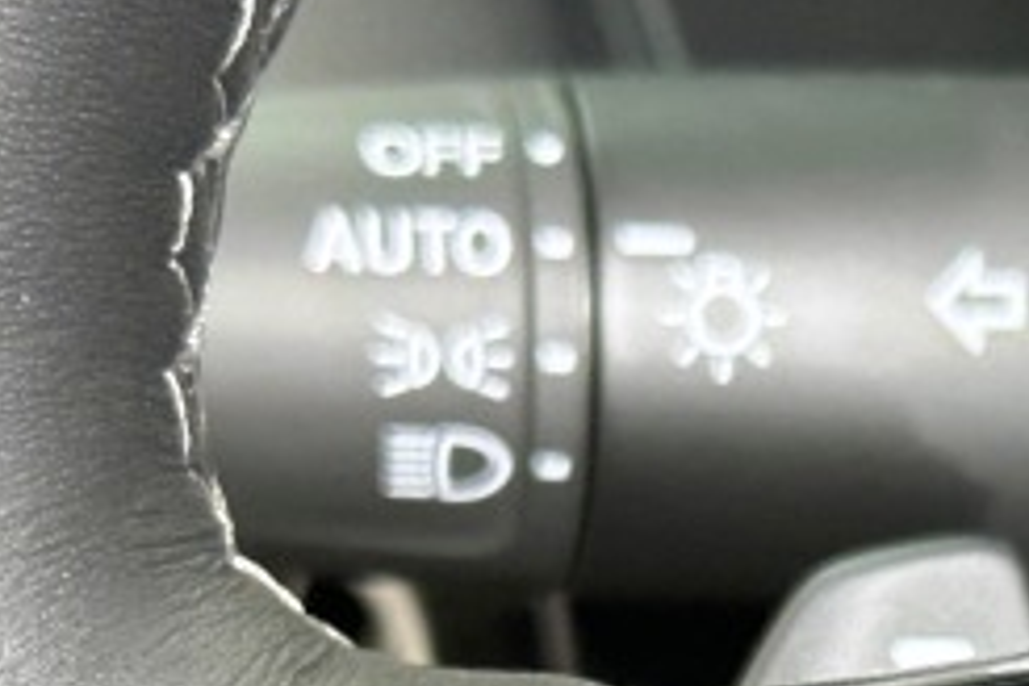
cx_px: 1129
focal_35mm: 208
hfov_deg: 9.8
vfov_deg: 6.5
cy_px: 1221
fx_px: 5945
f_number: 1.78
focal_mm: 6.86
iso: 500
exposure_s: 1/30
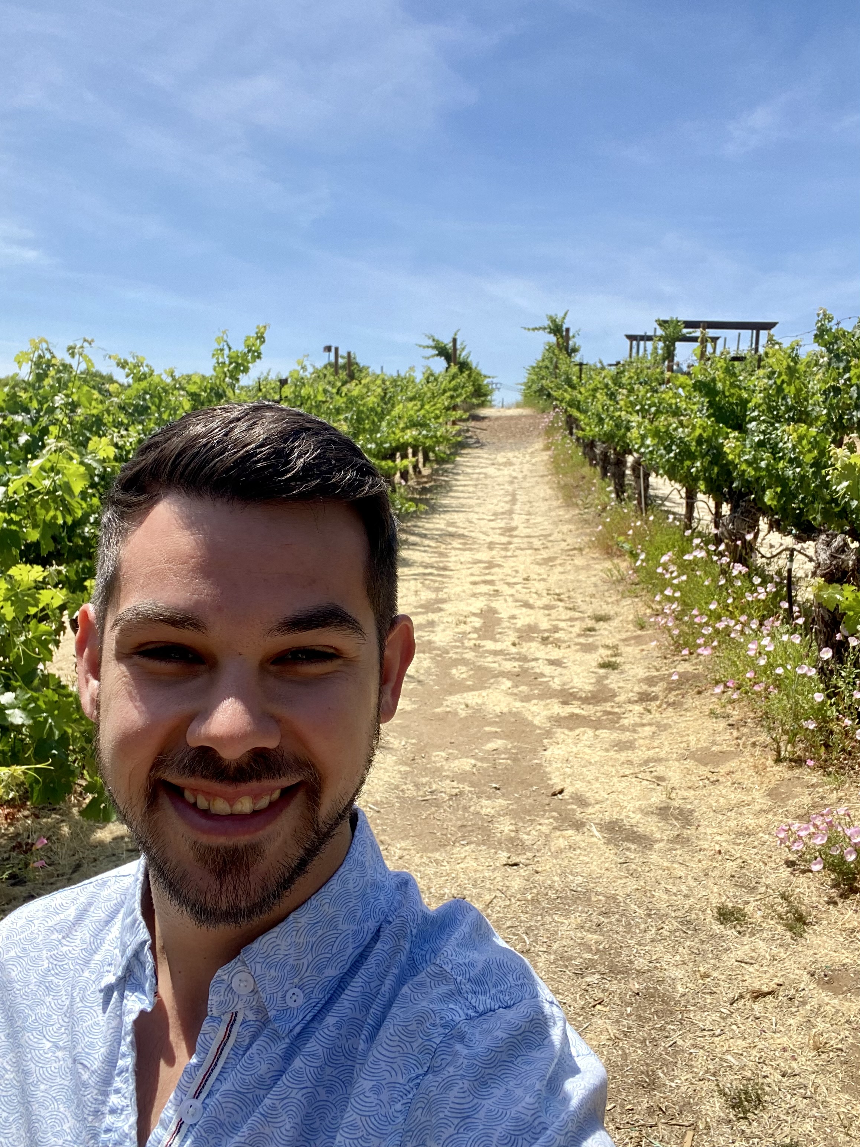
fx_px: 994
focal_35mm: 30
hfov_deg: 46.8
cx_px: 430
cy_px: 574
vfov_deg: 60.0
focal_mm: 2.71
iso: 25
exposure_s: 1/351
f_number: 2.2
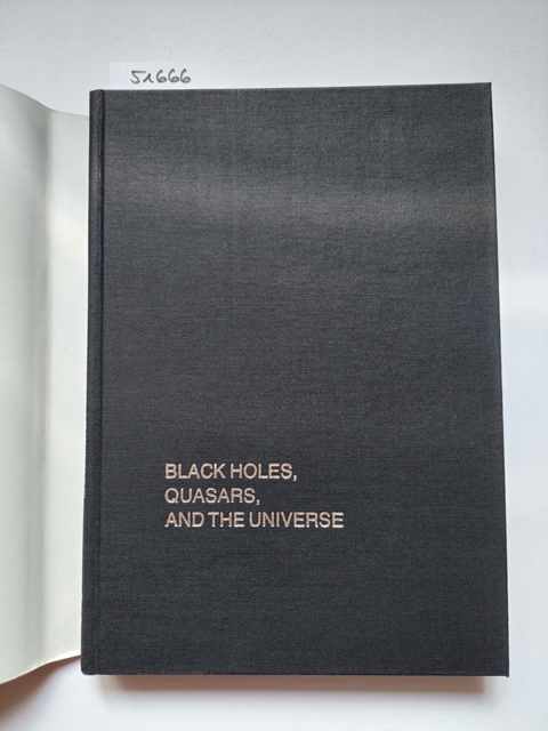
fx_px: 507
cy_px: 366
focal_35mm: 24
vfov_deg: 71.6
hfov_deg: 56.8
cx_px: 274
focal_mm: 5.23
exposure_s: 1/60
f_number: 1.8
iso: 125
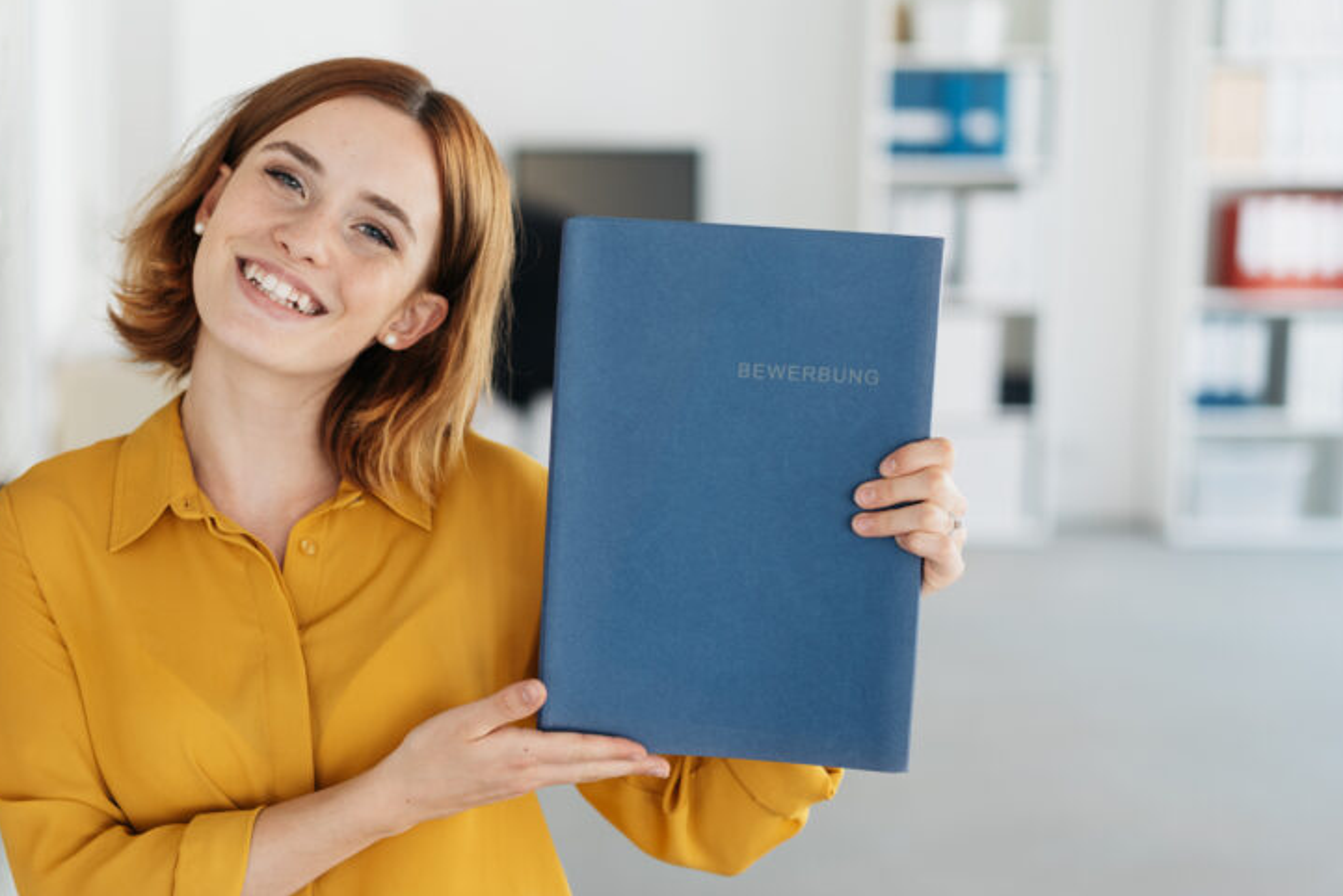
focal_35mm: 78
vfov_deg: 17.5
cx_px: 552
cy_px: 551
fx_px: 2911
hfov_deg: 25.9
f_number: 2.2
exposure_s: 1/125
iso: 160
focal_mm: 55
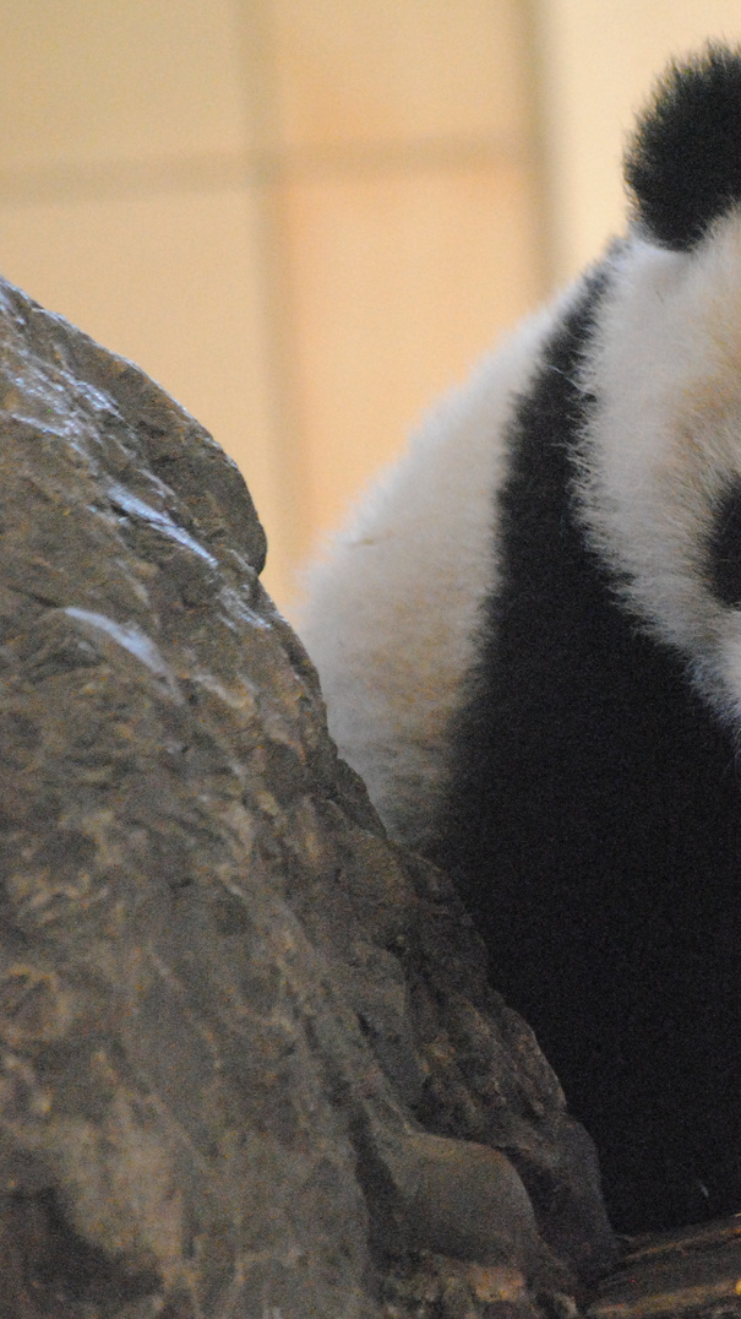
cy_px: 661
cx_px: 841
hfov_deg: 3.0
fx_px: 14011
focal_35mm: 401
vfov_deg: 5.4
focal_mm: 170
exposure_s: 1/250
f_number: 4.5
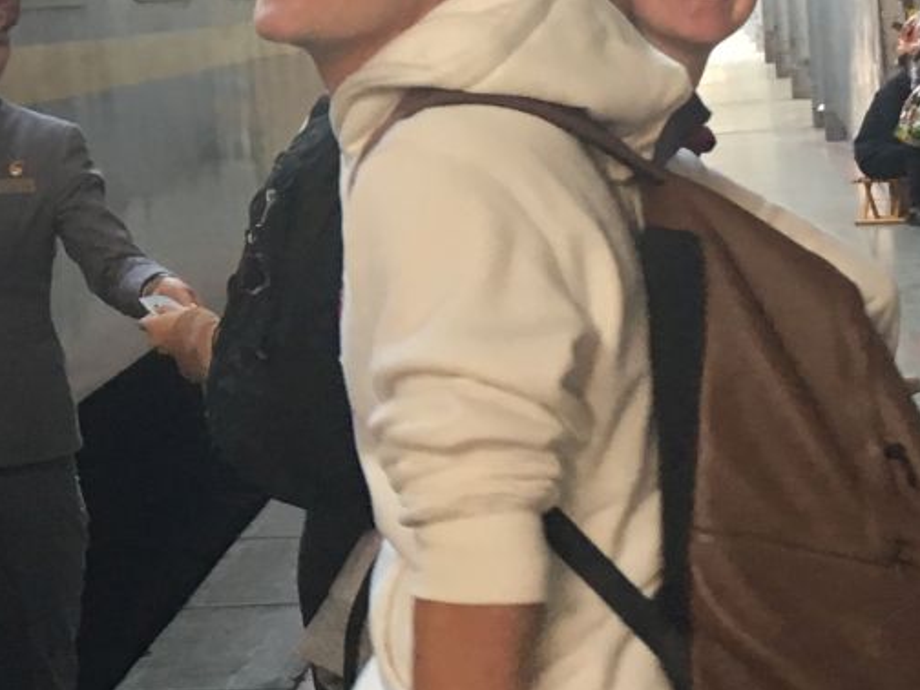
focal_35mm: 115
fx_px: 3056
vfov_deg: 12.8
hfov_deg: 16.4
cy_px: 80
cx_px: -197
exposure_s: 1/33
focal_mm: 4.15
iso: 125
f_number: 2.2
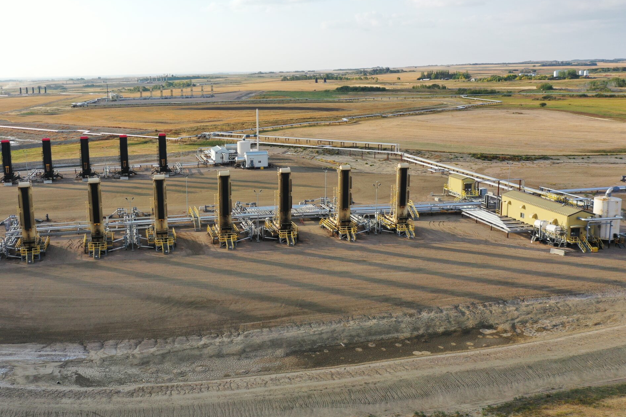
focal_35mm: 38
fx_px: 661
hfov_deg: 50.2
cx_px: 238
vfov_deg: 35.0
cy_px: 183
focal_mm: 10.26
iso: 100
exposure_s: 1/320
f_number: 5
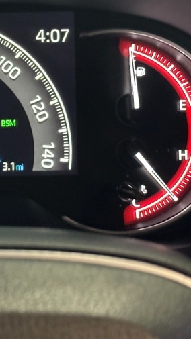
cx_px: -61
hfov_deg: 11.1
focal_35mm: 106
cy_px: 114
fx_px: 955
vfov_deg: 20.1
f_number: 1.78
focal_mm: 6.86
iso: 640
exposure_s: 1/28
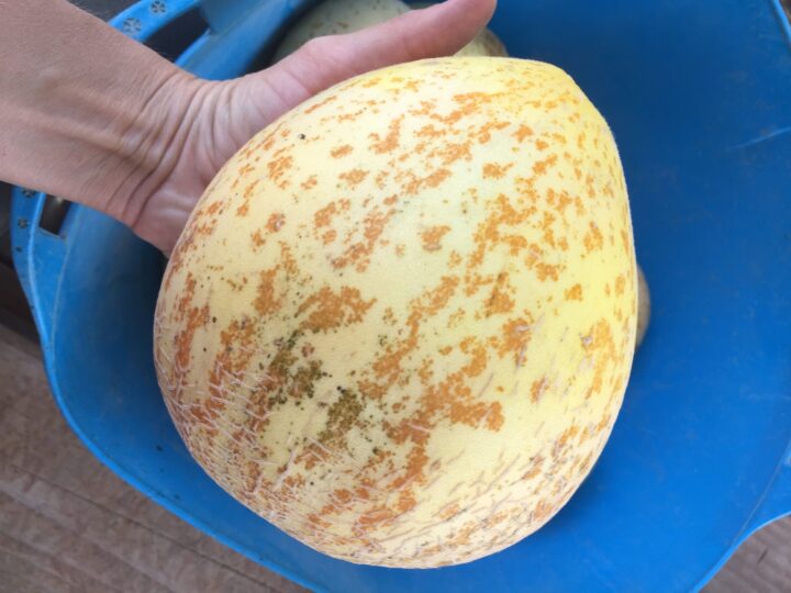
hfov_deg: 61.7
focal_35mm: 29
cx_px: 396
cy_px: 296
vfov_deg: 48.2
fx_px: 663
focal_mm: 4.15
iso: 32
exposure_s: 1/129
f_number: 2.2
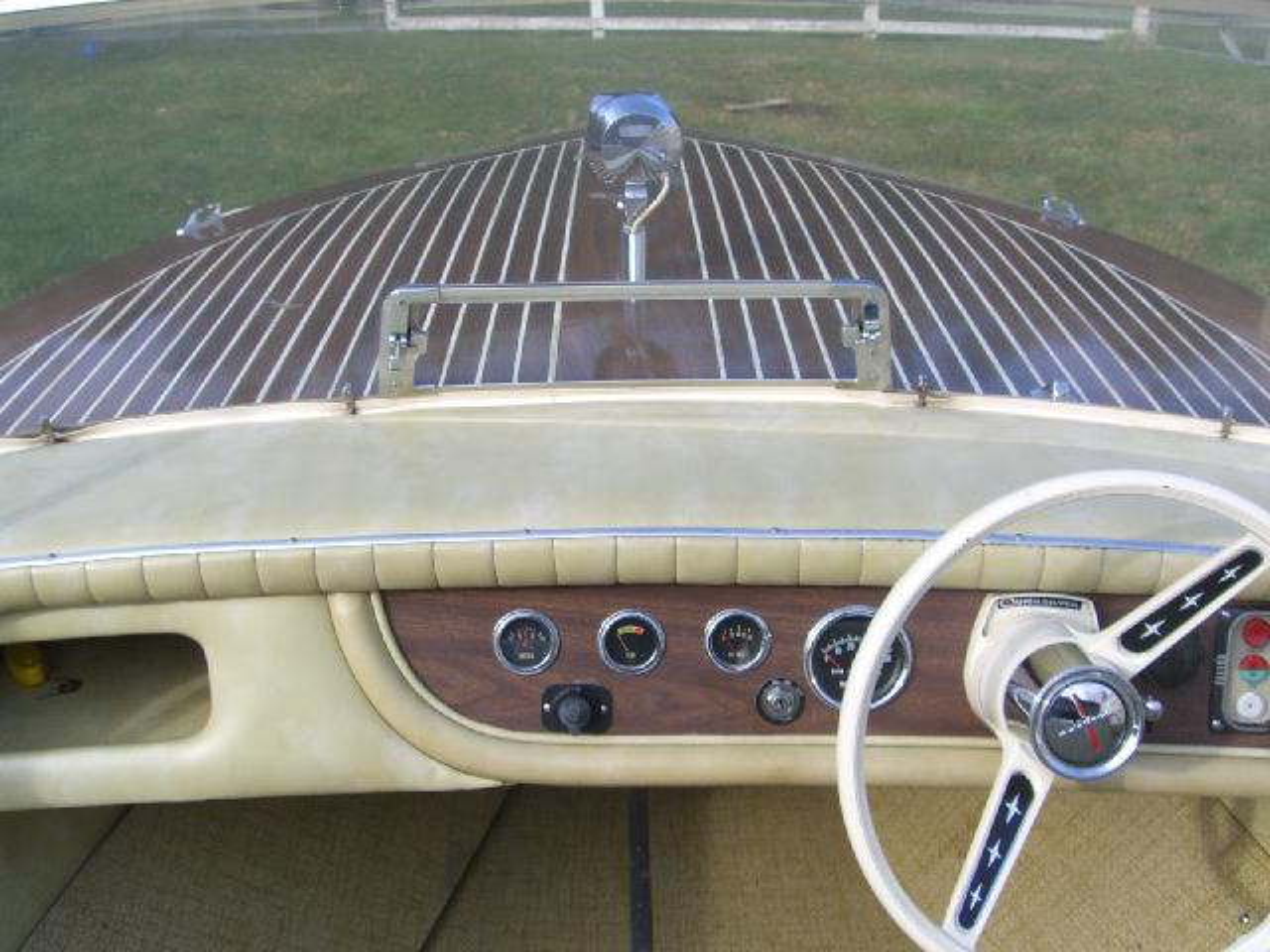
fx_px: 1394
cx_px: 635
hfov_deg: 49.0
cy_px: 476
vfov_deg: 37.7
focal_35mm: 38
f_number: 4.3
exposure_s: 1/200
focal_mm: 6.2
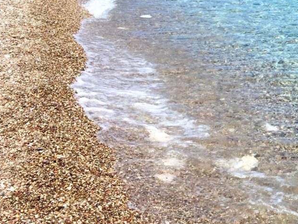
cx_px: 360
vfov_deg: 20.7
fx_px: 612
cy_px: 71
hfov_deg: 24.7
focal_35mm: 71
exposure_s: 1/2639
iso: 32
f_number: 2.2
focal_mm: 4.15
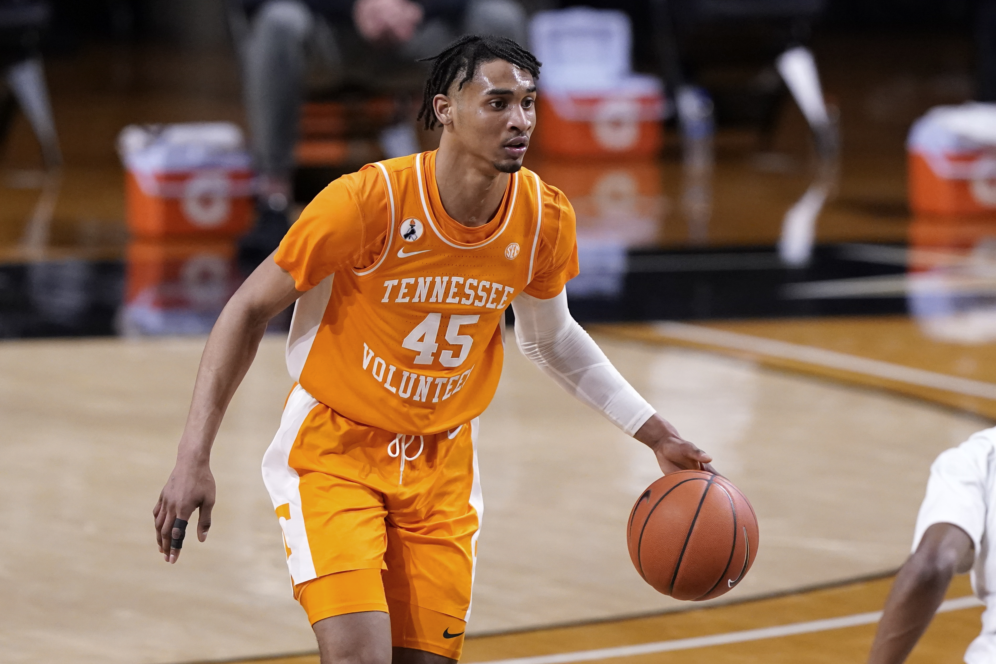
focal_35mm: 400
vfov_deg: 3.4
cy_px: 332
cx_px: 498
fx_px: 11066
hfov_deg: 5.2
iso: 5000
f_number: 4
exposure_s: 1/1000
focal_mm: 400
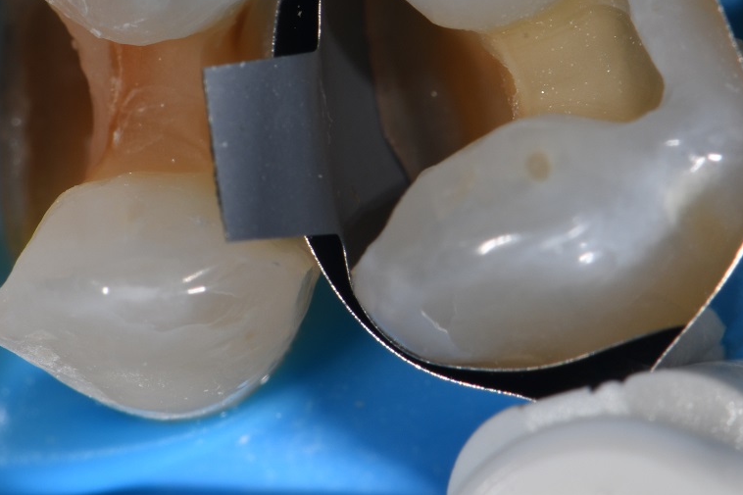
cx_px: 379
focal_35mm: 280
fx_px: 5777
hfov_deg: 7.4
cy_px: 101
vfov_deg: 4.9
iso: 200
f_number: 32
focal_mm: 105
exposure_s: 1/200
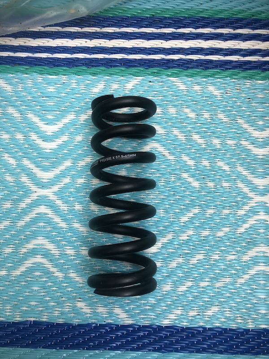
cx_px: 134
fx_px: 290
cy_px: 180
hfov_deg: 49.7
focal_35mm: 28
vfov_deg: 63.4
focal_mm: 4
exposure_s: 1/120
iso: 25
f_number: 1.8
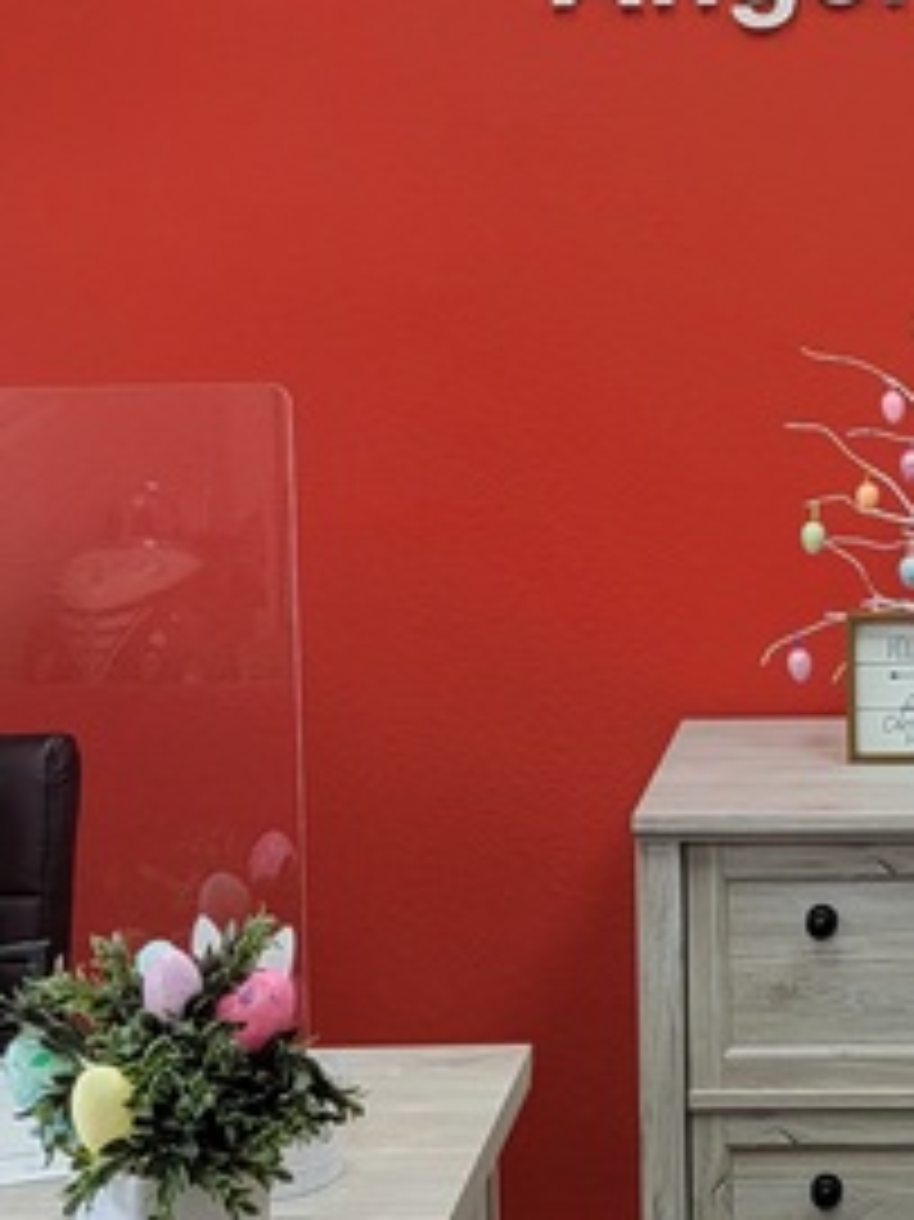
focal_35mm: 68
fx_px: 2396
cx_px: 1009
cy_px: 284
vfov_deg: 28.1
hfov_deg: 20.6
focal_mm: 6.7
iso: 100
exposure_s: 1/120
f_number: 1.8
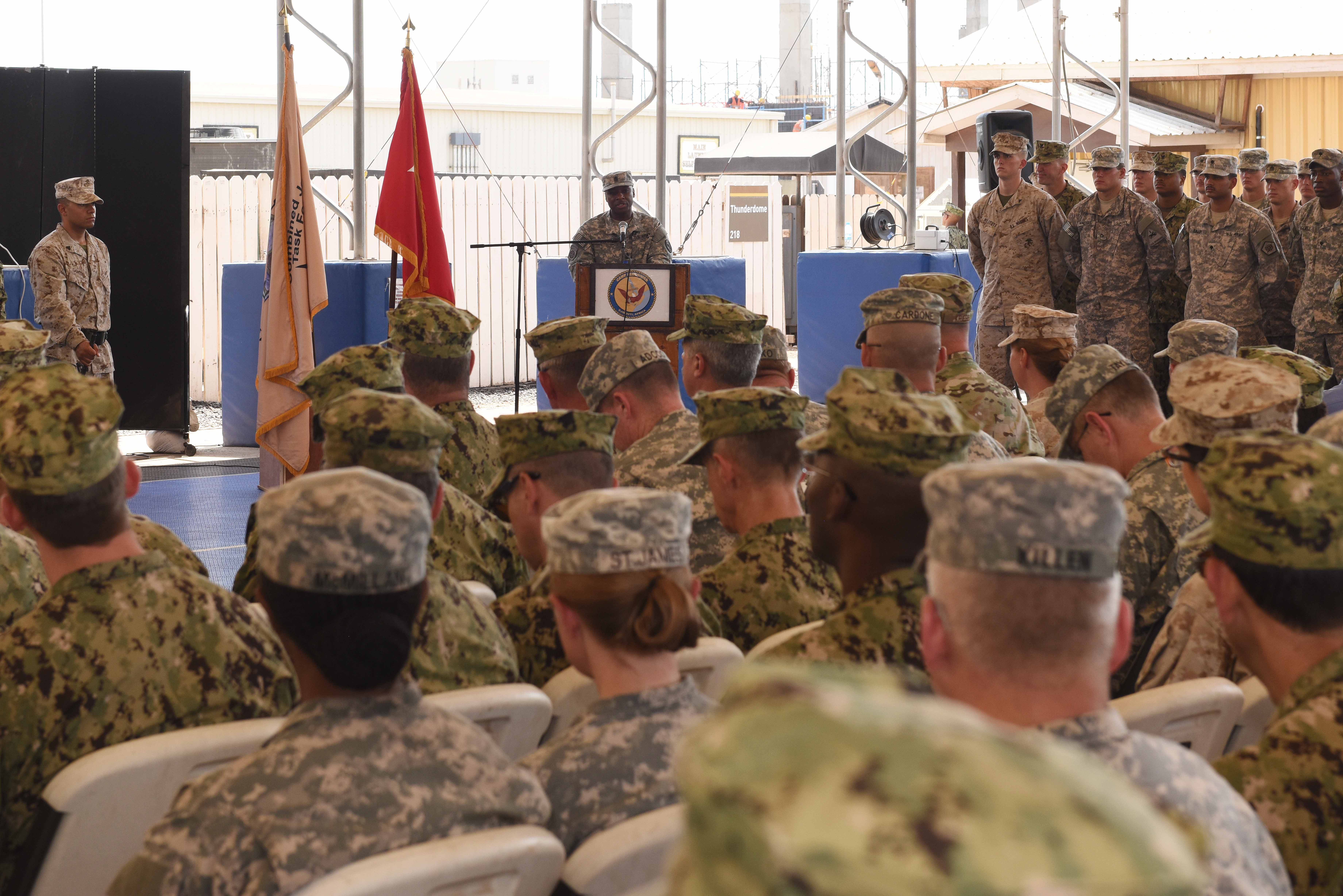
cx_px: 672
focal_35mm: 70
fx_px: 2612
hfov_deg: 28.8
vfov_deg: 19.5
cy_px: 448
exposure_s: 1/250
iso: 400
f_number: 8
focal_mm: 70
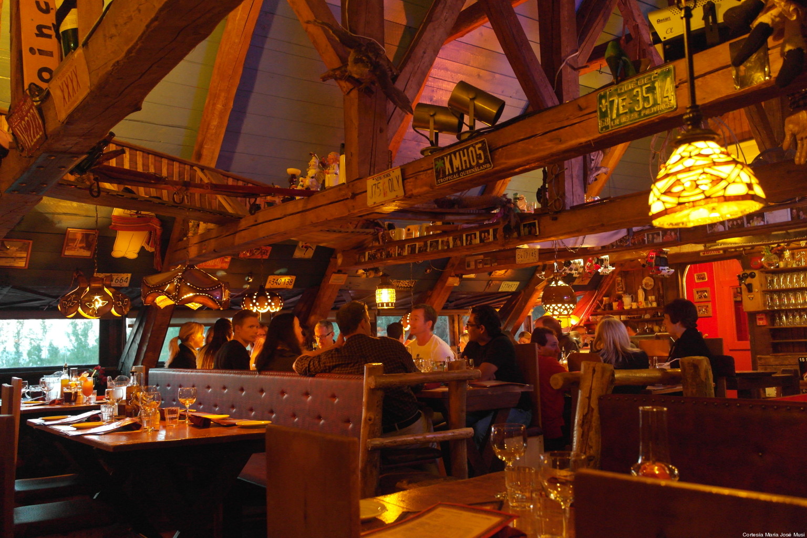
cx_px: 404
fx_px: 672
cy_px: 269
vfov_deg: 43.6
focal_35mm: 30
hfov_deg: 61.9
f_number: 3.5
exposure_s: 1/13
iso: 1600
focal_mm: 20
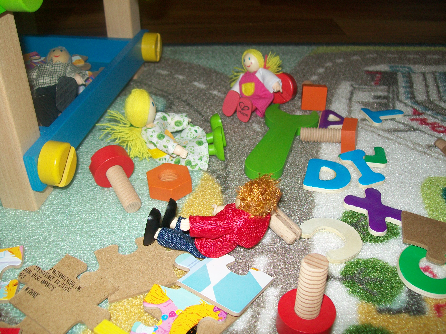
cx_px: 223
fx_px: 464
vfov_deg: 39.7
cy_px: 167
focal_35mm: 36
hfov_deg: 51.4
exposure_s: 1/60
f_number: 2.7
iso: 64
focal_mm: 6
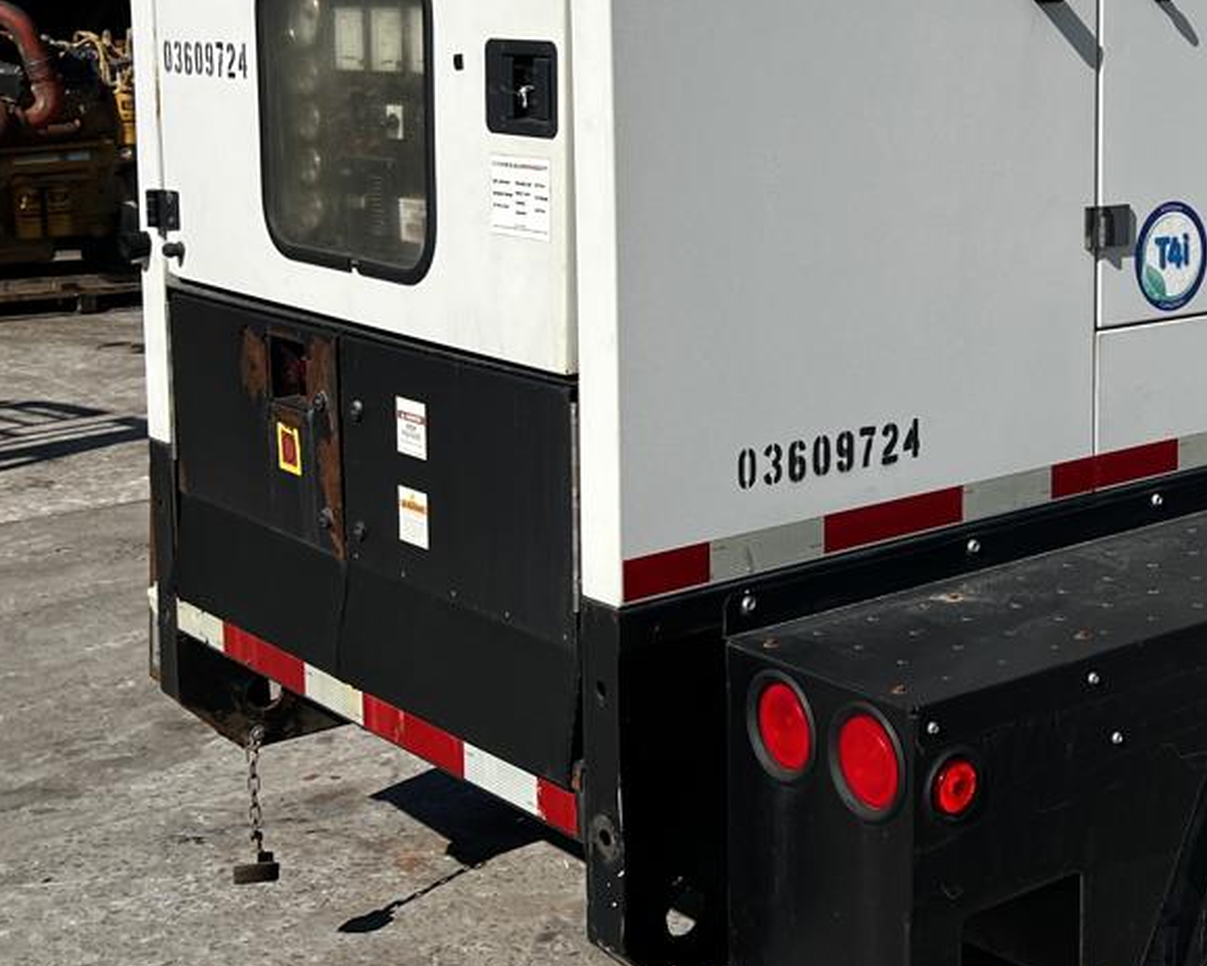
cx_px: 1047
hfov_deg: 32.2
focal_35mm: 56
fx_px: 2000
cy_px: 260
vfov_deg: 26.8
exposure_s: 1/6993
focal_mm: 5.7
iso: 50
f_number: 1.5
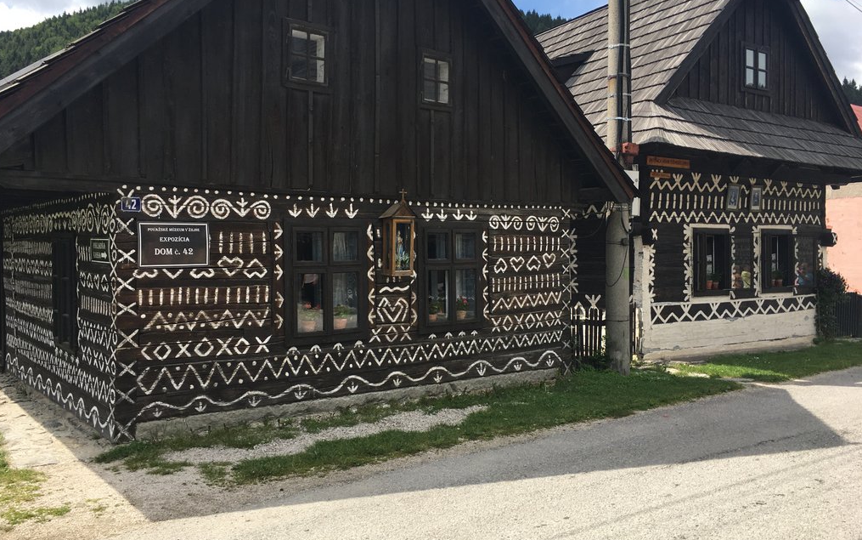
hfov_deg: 61.2
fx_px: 728
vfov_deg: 40.6
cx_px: 429
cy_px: 267
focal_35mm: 31
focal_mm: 4.15
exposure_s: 1/1183
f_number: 2.2
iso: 25
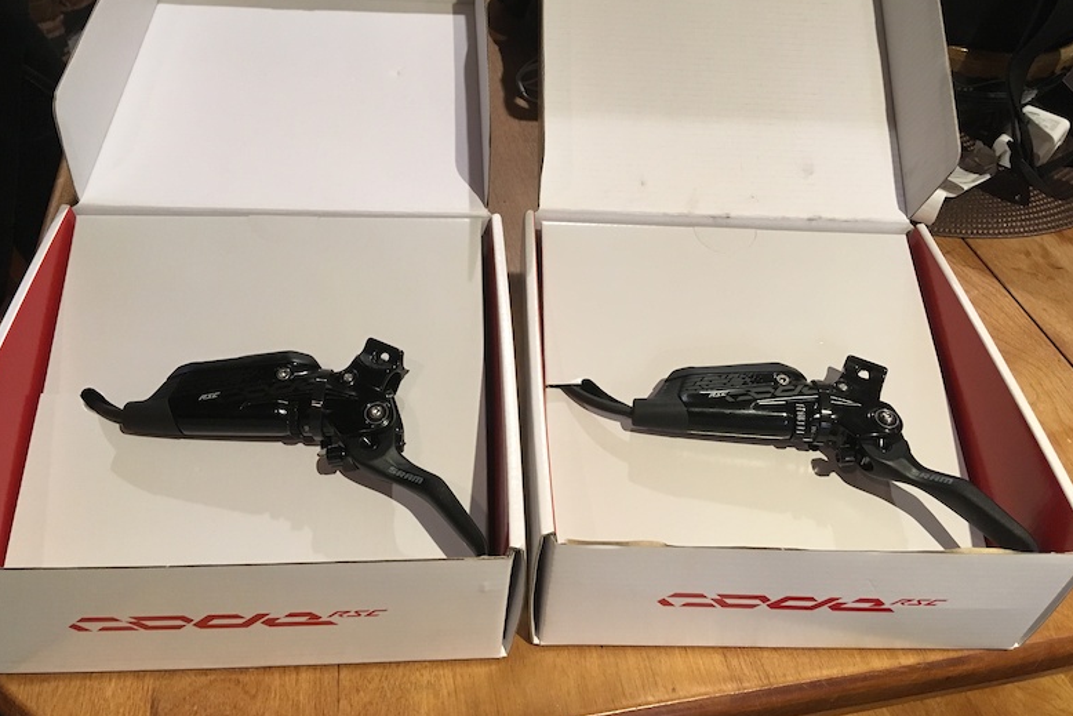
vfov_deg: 42.2
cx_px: 538
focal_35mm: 31
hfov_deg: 60.3
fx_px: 924
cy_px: 308
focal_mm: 4.15
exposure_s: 1/30
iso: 125
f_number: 2.2
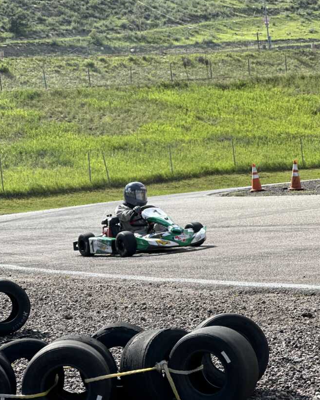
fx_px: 1113
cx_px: 144
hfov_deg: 16.4
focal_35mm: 94
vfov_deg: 20.3
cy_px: 248
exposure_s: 1/518
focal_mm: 9
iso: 32
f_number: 2.8
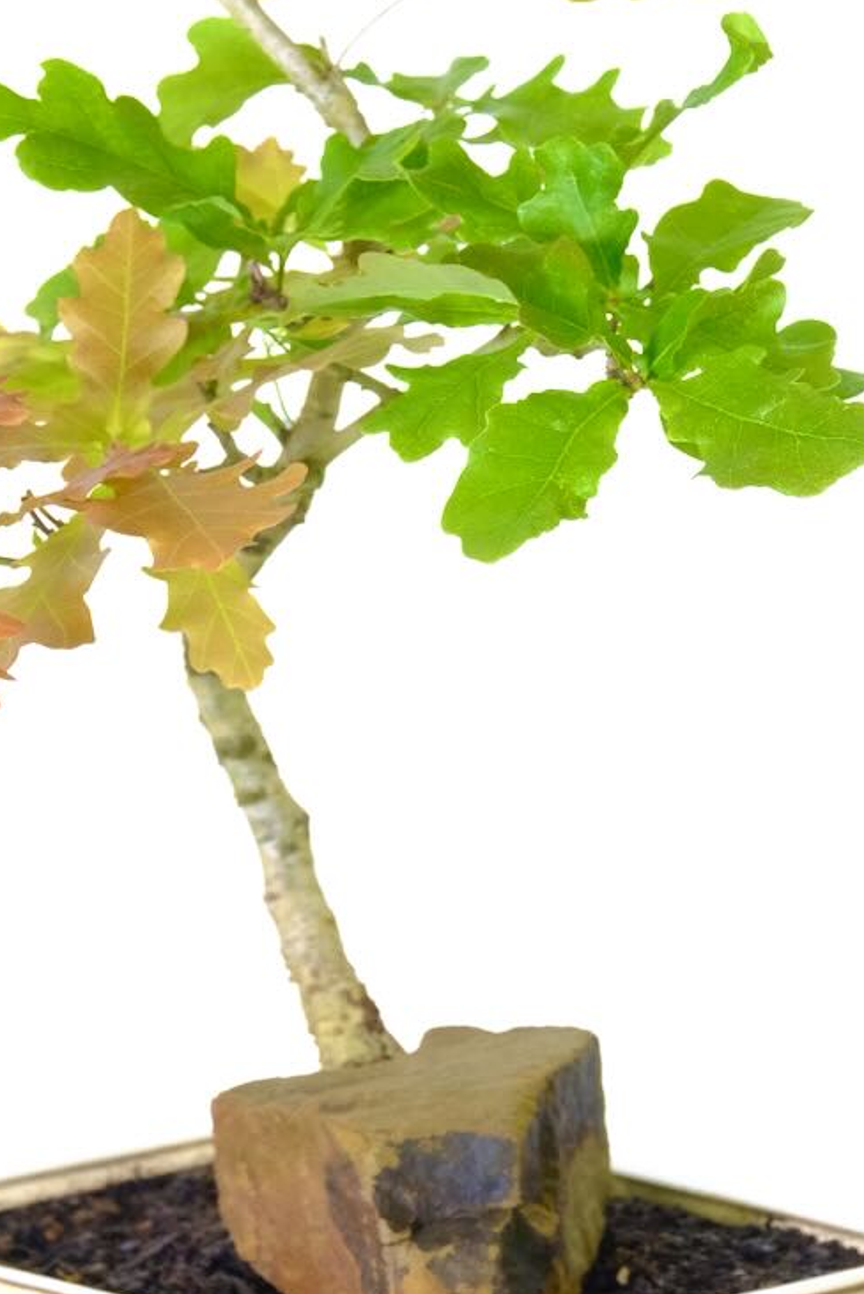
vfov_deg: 7.5
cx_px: 197
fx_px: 9890
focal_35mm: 275
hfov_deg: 5.0
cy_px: 552
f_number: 9
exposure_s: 1/15
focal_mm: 104.9
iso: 2500
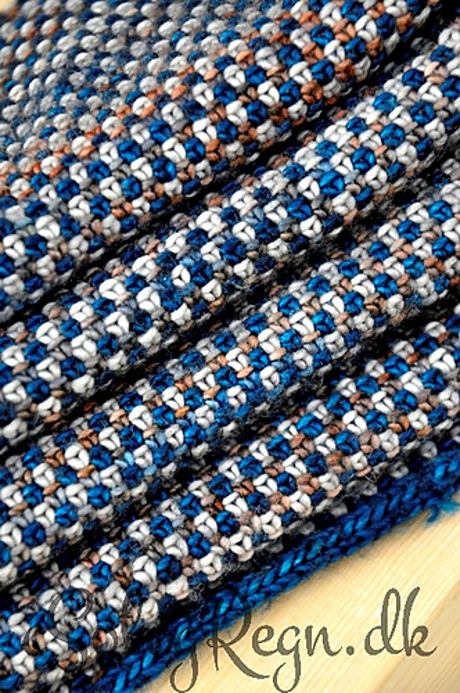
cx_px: 230
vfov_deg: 13.1
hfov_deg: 8.7
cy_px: 346
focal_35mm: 158
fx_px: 3027
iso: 800
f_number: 6.3
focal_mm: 105
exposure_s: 1/250
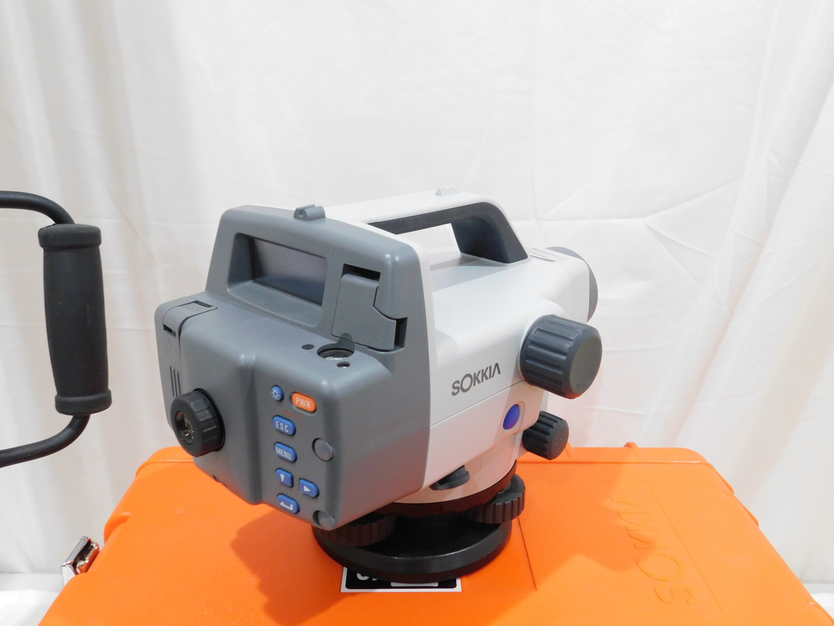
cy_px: 313
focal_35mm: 30
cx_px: 417
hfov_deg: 60.0
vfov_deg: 46.8
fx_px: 723
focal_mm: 5.3
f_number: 3.2
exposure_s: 1/15
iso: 400
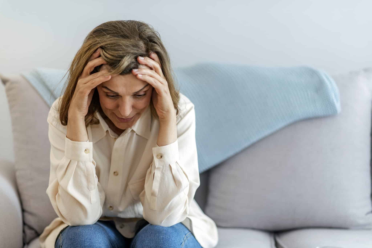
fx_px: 879
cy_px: 124
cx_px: 186
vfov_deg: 16.1
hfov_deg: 23.9
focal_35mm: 85
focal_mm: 85
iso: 125
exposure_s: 1/125
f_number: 2
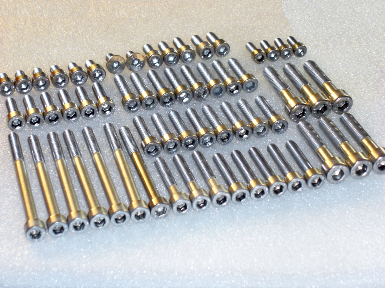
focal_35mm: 95
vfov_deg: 15.6
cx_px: 192
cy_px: 144
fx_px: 1057
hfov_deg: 20.7
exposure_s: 1/60
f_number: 4.8
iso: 400
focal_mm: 19.7
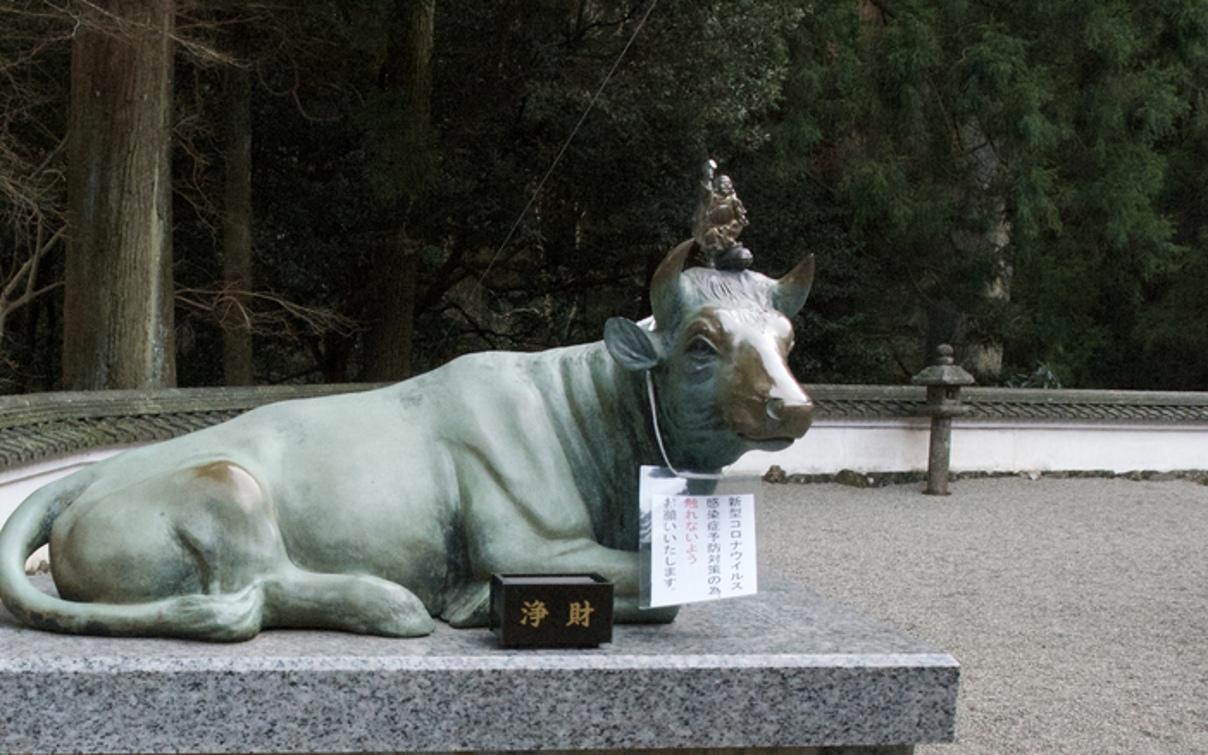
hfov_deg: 41.9
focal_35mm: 47
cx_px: 370
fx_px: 1547
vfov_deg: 26.7
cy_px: 640
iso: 6400
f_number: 11
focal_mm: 18
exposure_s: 1/500
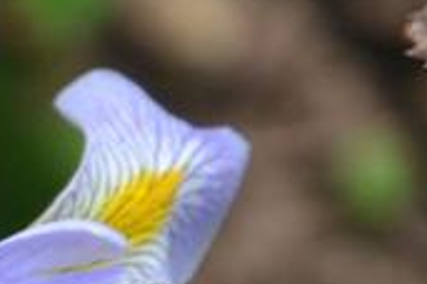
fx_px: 10910
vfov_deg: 1.5
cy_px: 455
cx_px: -497
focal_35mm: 920
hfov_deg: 2.2
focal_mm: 105
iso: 720
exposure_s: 1/125
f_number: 5.6
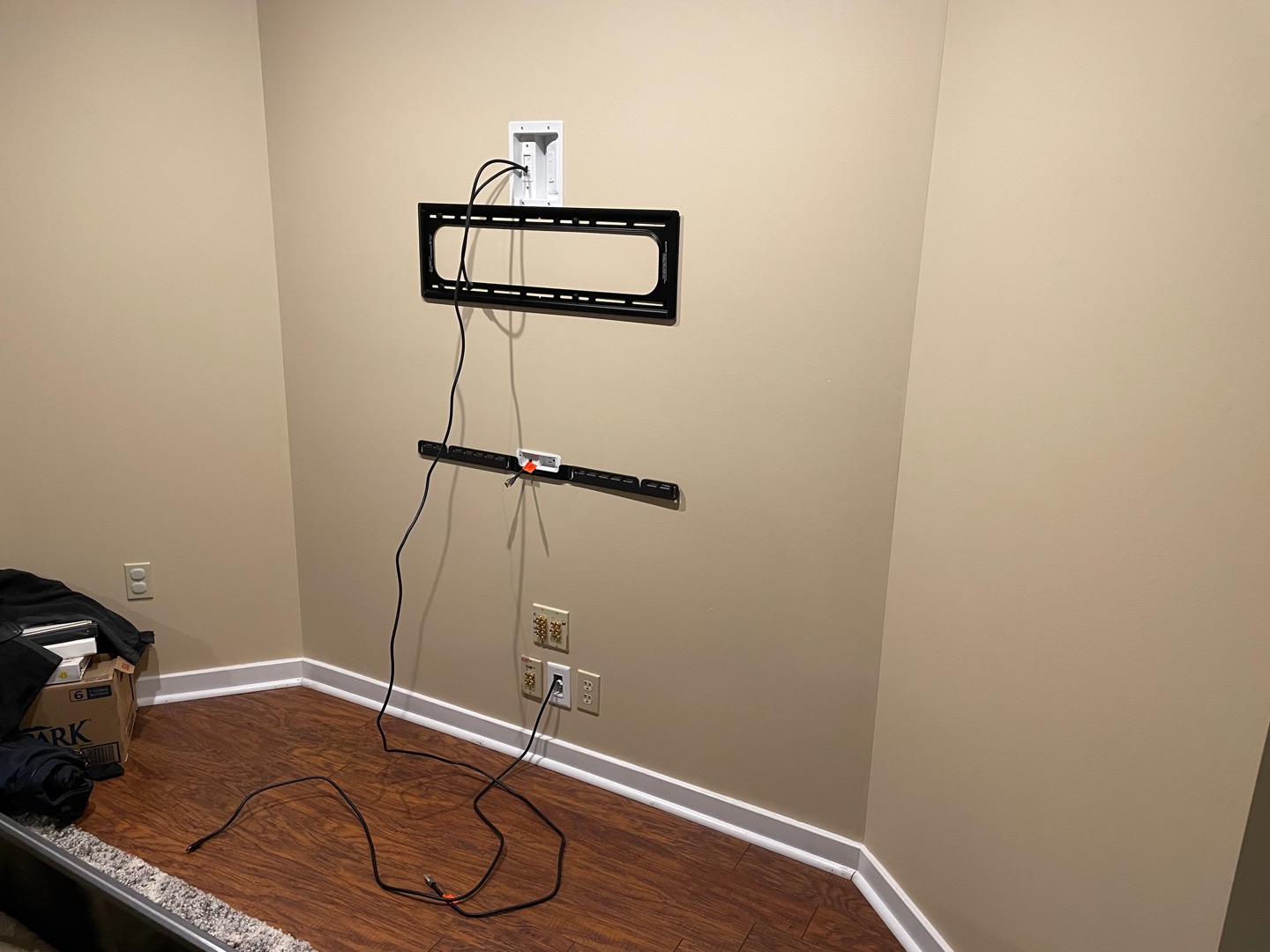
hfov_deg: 67.3
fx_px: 954
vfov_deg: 53.1
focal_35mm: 26
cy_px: 476
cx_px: 635
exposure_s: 1/60
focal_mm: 4.2
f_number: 1.6
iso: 250
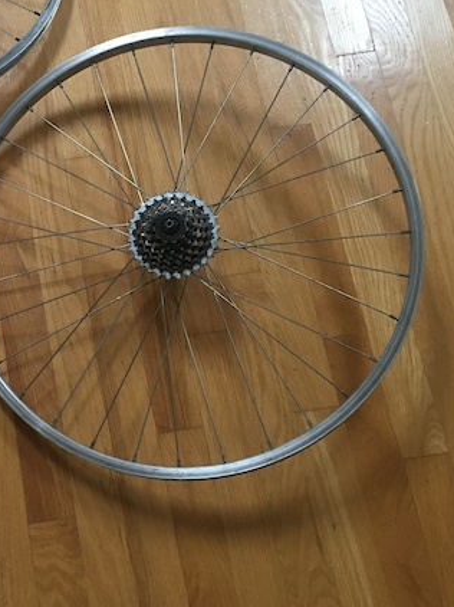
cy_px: 239
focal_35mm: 55
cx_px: 46
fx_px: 963
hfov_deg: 25.7
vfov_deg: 34.8
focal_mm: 4.15
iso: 125
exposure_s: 1/30
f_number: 2.2
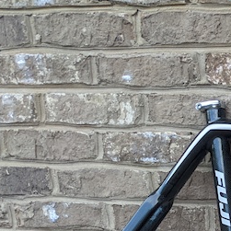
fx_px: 574
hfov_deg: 19.8
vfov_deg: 21.8
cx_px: 343
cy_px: 242
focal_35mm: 76
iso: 57
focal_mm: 4.38
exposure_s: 1/120
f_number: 1.73
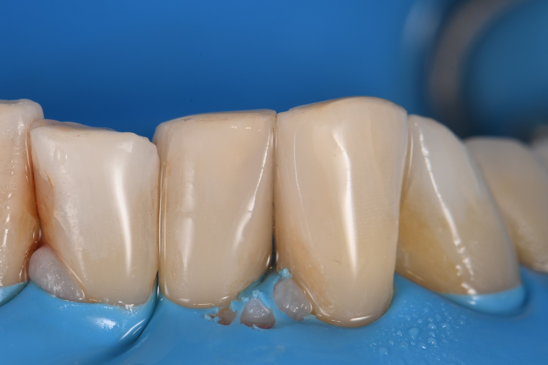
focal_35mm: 157
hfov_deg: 13.1
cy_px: 182
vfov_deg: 8.7
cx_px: 274
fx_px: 2389
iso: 200
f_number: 32
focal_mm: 105
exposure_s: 1/200
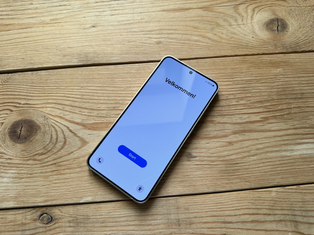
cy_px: 118
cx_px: 157
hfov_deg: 71.6
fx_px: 218
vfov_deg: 56.8
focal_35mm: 24
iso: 100
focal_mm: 6.76
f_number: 1.78
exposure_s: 1/120
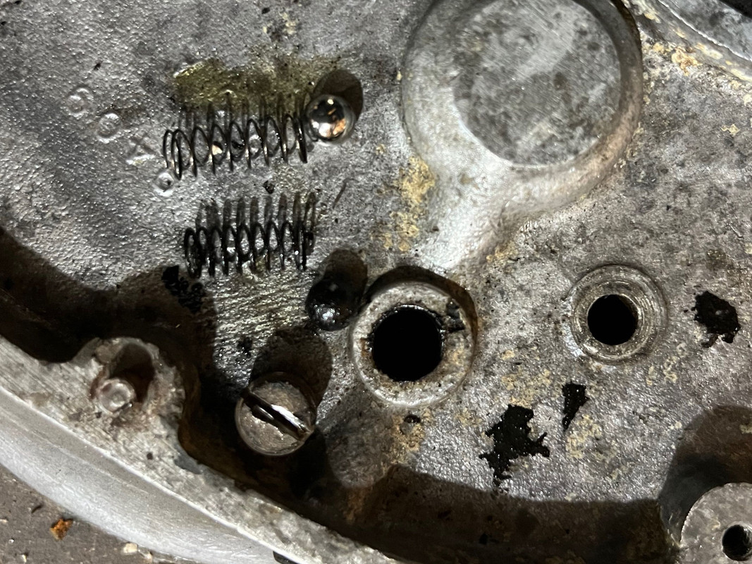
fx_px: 565
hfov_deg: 67.3
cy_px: 282
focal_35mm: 26
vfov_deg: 53.1
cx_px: 376
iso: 500
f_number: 1.6
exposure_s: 1/30
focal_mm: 5.1
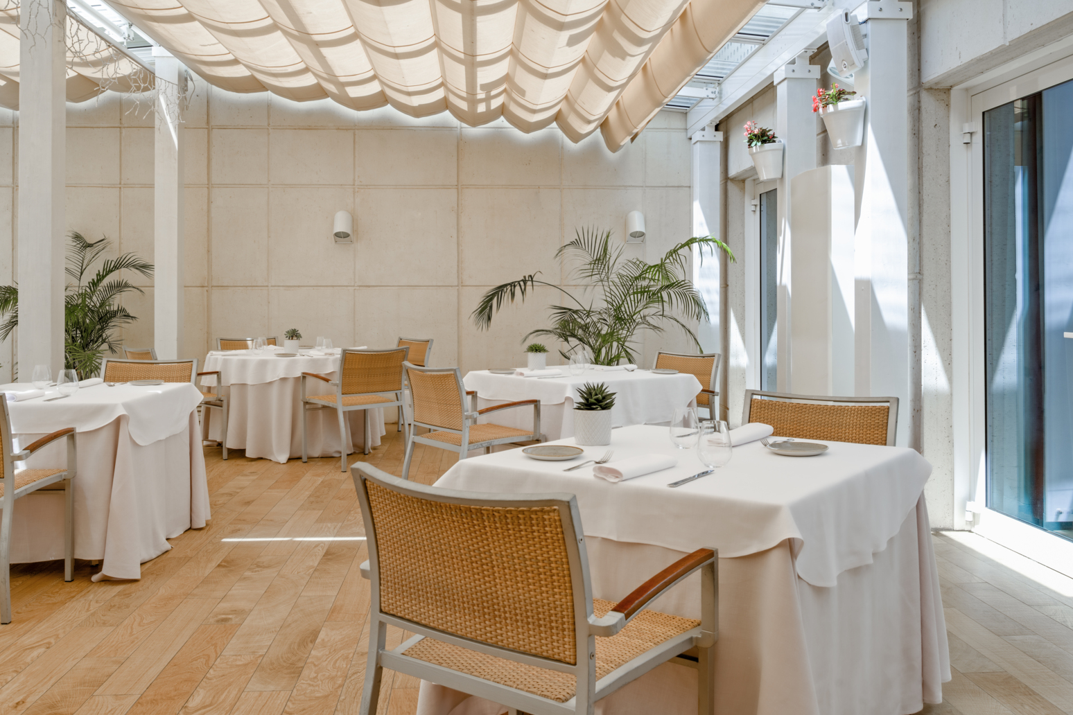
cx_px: 498
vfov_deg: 42.1
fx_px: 924
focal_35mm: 31
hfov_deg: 60.2
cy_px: 431
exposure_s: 1/13
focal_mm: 24
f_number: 11
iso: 64
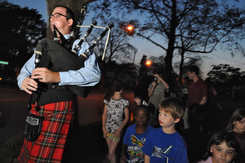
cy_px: 82
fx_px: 173
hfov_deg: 70.5
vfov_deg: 50.3
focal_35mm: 26
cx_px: 122
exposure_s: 1/20
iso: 2000
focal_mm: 17
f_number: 7.1
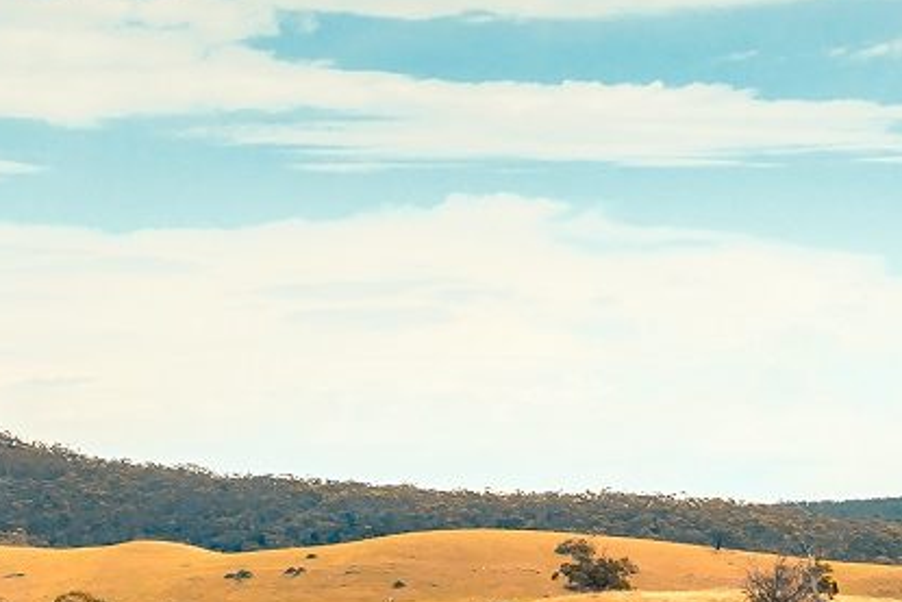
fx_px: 3910
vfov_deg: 8.7
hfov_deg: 13.0
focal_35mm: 156
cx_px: 43
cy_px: 632
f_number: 7.1
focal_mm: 35
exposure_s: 1/250
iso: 100
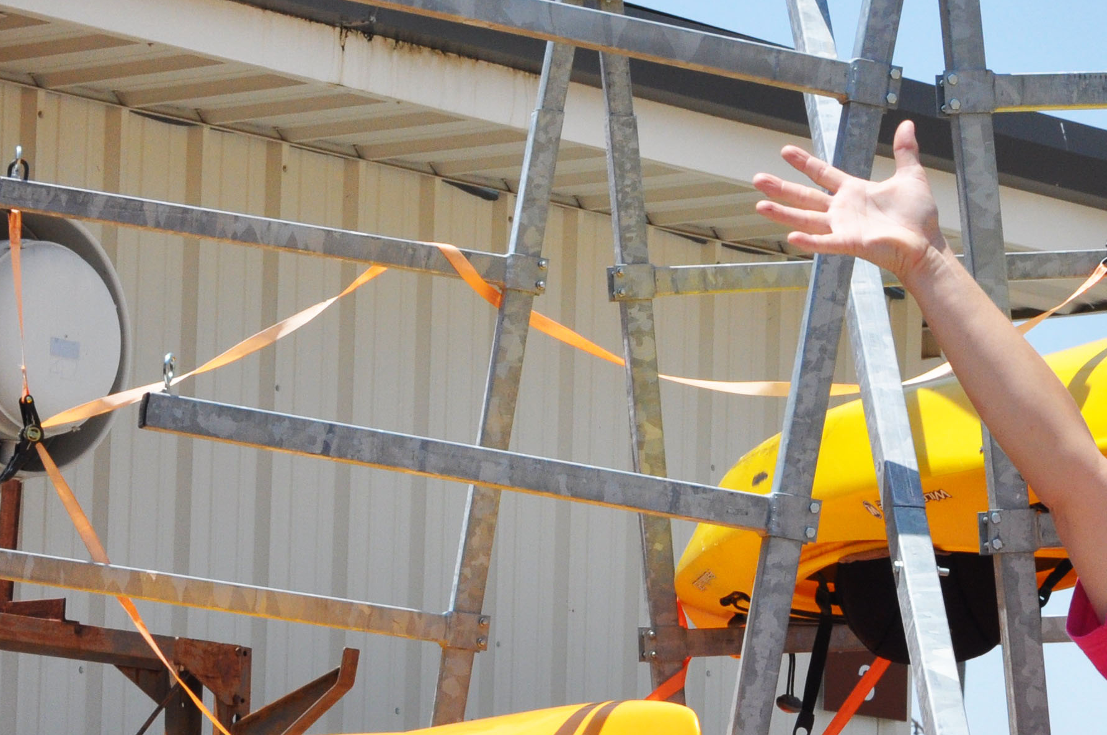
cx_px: 1132
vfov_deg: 6.9
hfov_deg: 10.3
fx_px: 6086
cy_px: 796
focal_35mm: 198
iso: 640
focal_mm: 55
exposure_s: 1/640
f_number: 13
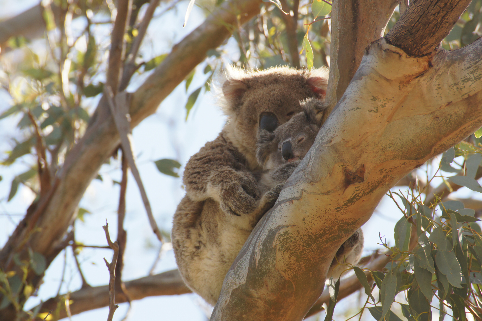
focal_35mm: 450
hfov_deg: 4.6
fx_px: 6018
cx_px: 241
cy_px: 160
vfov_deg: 3.0
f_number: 8
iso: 100
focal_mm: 300
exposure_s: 1/160
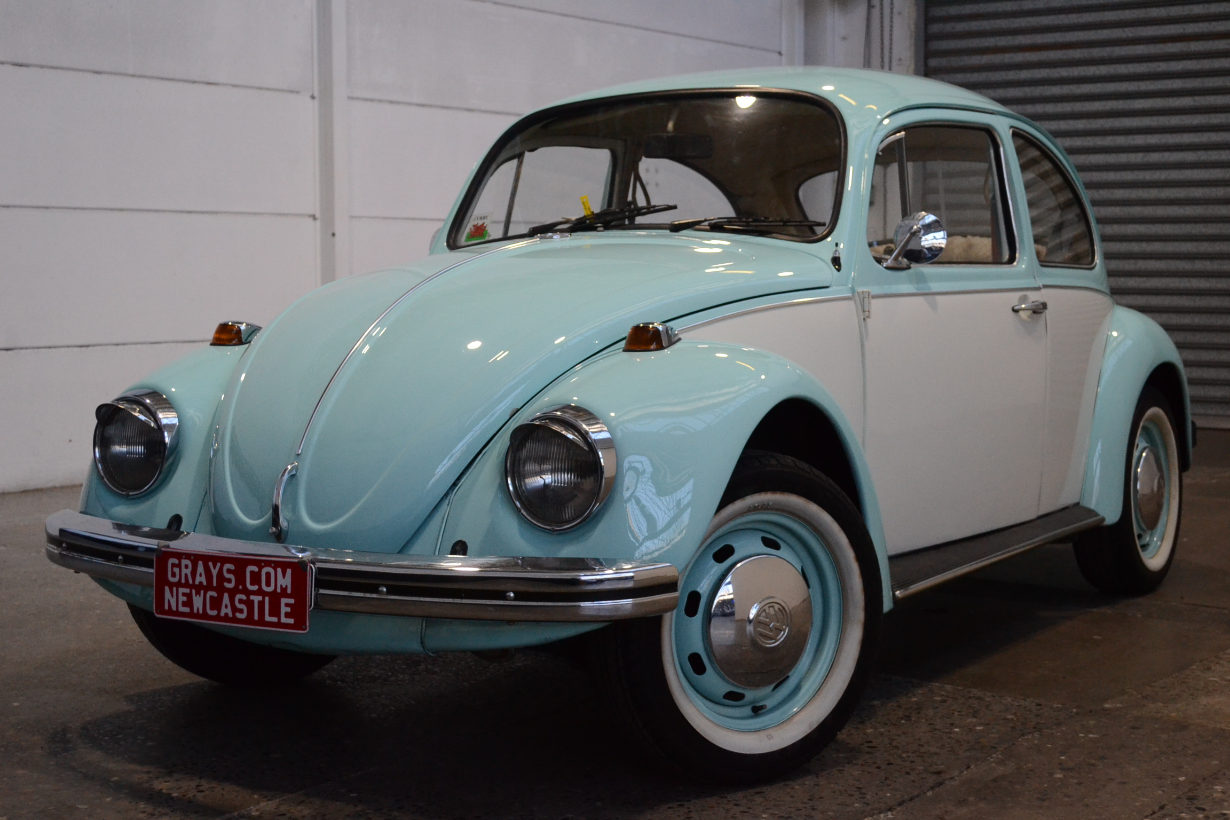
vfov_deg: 25.8
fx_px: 1794
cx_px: 615
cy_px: 410
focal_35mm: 52
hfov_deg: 37.9
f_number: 5
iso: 1600
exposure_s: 1/500
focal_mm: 35
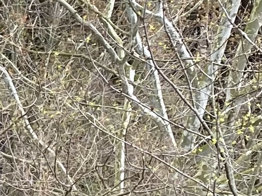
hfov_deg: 9.2
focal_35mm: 192
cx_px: -363
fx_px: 1454
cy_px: 191
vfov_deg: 7.7
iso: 32
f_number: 1.8
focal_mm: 4.25
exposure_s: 1/126
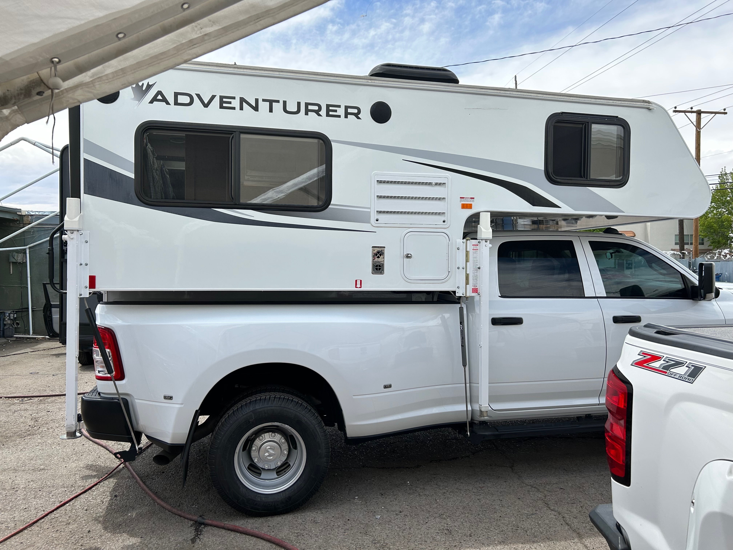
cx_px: 366
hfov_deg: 67.3
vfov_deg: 53.1
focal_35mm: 26
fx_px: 551
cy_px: 275
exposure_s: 1/2762
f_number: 1.5
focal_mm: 5.7
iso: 50
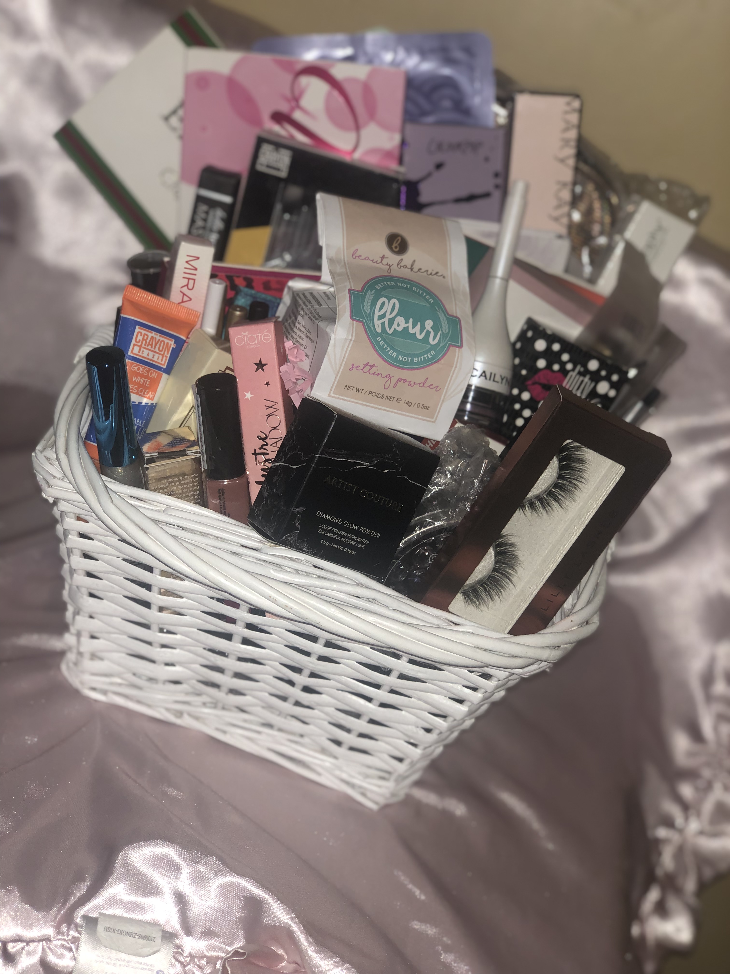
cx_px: 365
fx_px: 1462
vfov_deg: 36.8
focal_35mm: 52
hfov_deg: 28.0
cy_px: 487
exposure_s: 1/30
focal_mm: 6
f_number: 2.4
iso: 40
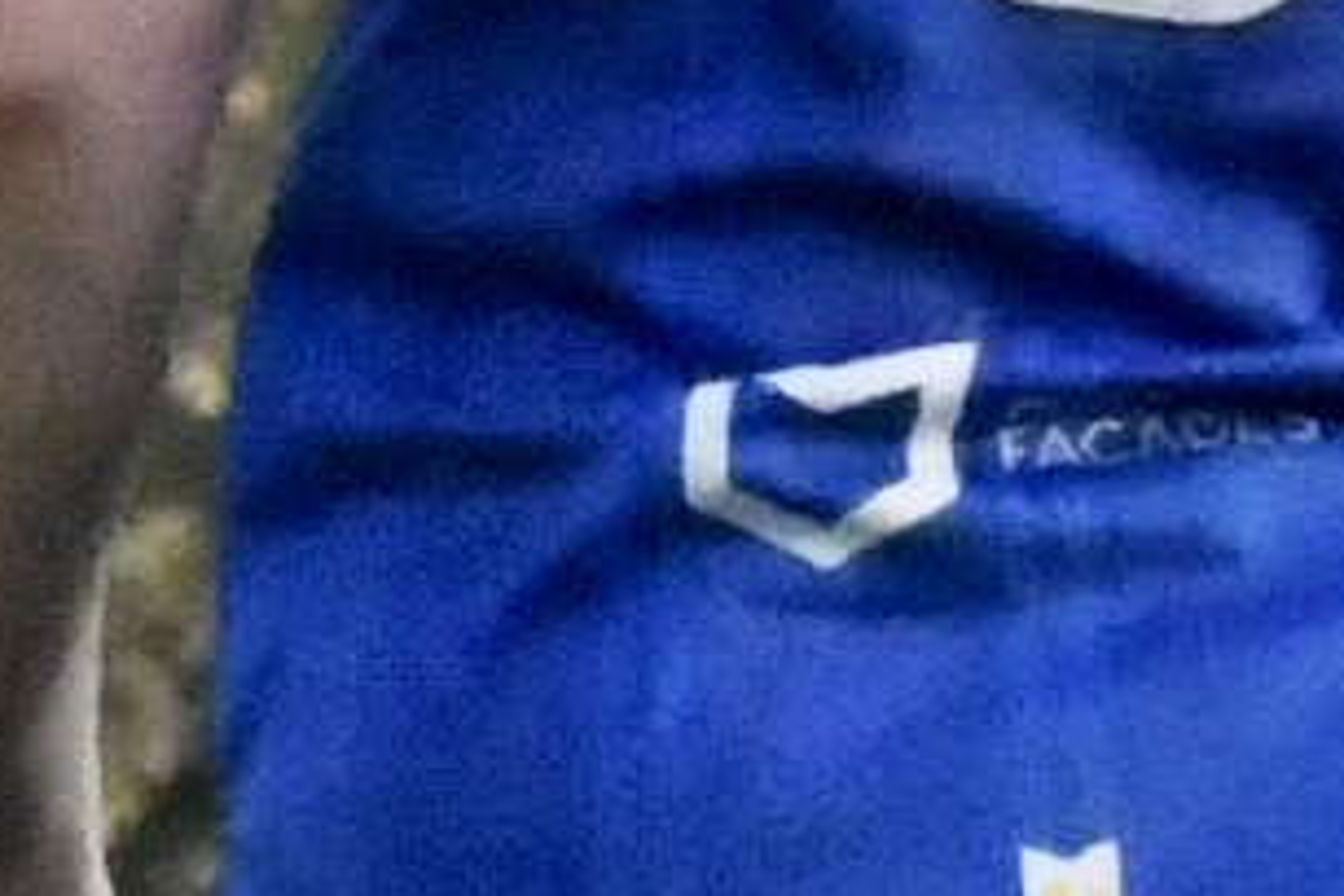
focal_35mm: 2305
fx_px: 86047
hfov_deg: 0.9
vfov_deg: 0.6
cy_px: -874
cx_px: -549
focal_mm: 290
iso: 20000
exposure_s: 1/400
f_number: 22
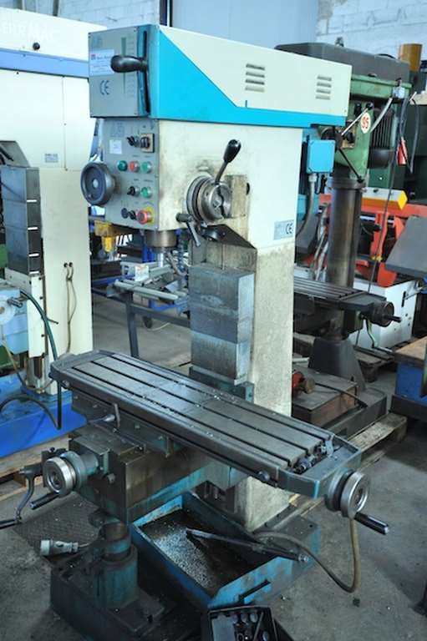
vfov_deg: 54.5
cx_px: 214
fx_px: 624
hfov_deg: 37.8
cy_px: 320
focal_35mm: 35
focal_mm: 35
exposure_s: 1/25
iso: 1000
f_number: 4
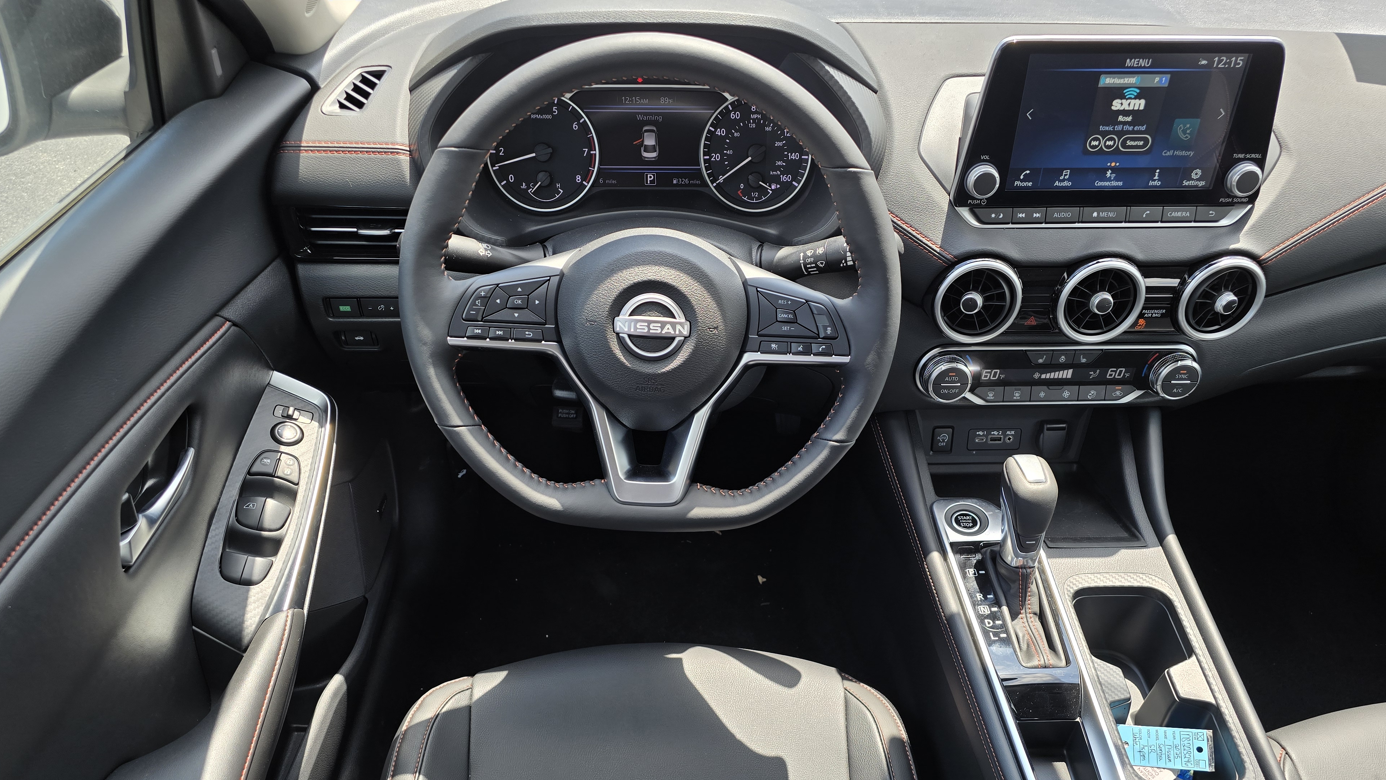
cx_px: 697
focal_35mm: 26
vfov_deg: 43.6
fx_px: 955
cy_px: 539
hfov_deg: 71.9
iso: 16
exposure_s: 1/180
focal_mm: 6.3
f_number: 1.7
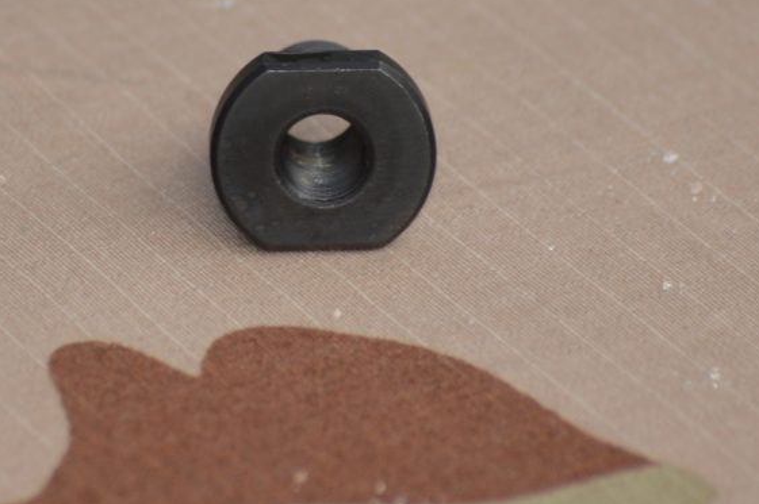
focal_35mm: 248
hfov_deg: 8.3
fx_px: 5224
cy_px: 155
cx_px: 302
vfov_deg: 5.5
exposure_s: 1/200
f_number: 4.8
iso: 100
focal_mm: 116
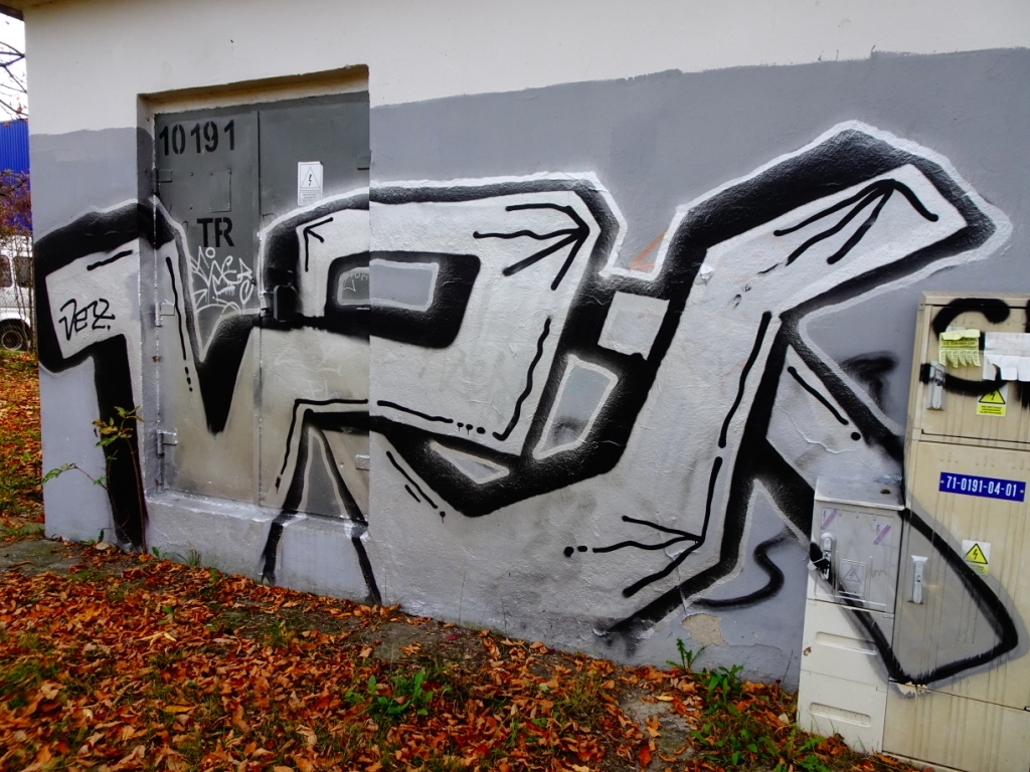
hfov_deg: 71.6
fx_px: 714
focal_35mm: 24
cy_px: 386
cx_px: 515
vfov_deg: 56.8
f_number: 3.5
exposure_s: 1/200
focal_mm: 4.25
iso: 80
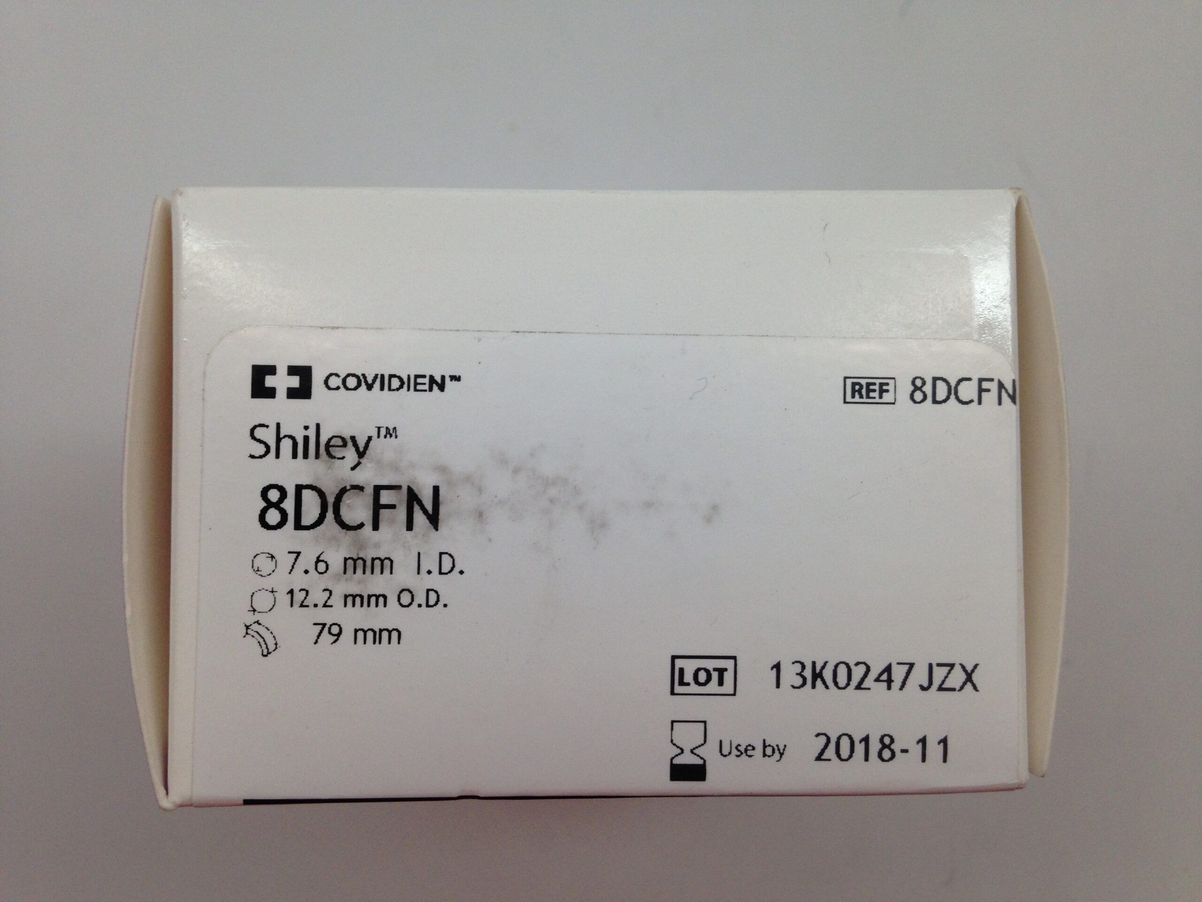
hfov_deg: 55.4
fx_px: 1146
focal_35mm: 33
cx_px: 601
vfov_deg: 42.9
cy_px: 451
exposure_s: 1/120
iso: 80
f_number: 2.4
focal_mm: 4.12
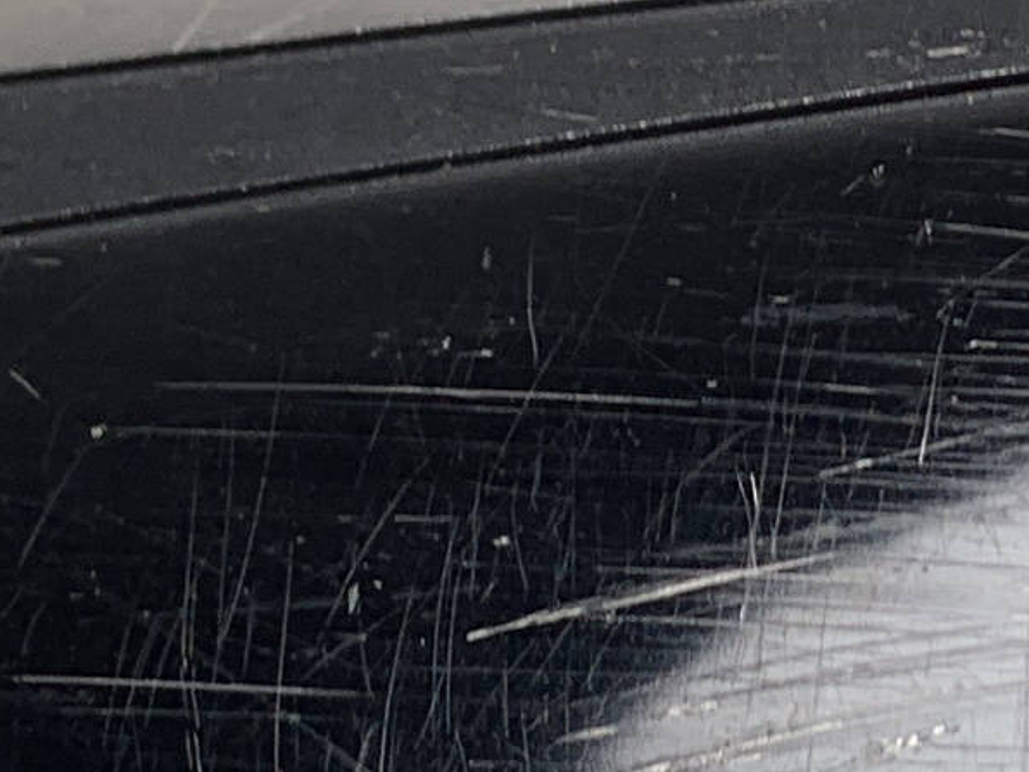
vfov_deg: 8.4
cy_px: 428
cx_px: 867
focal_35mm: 176
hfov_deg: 11.2
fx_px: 5232
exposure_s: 1/177
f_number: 1.8
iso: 25
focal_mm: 4.25
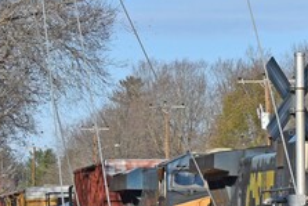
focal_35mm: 314
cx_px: 345
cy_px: 218
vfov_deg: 4.4
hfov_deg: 6.5
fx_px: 2687
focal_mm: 55
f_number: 9
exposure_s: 1/320
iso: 100
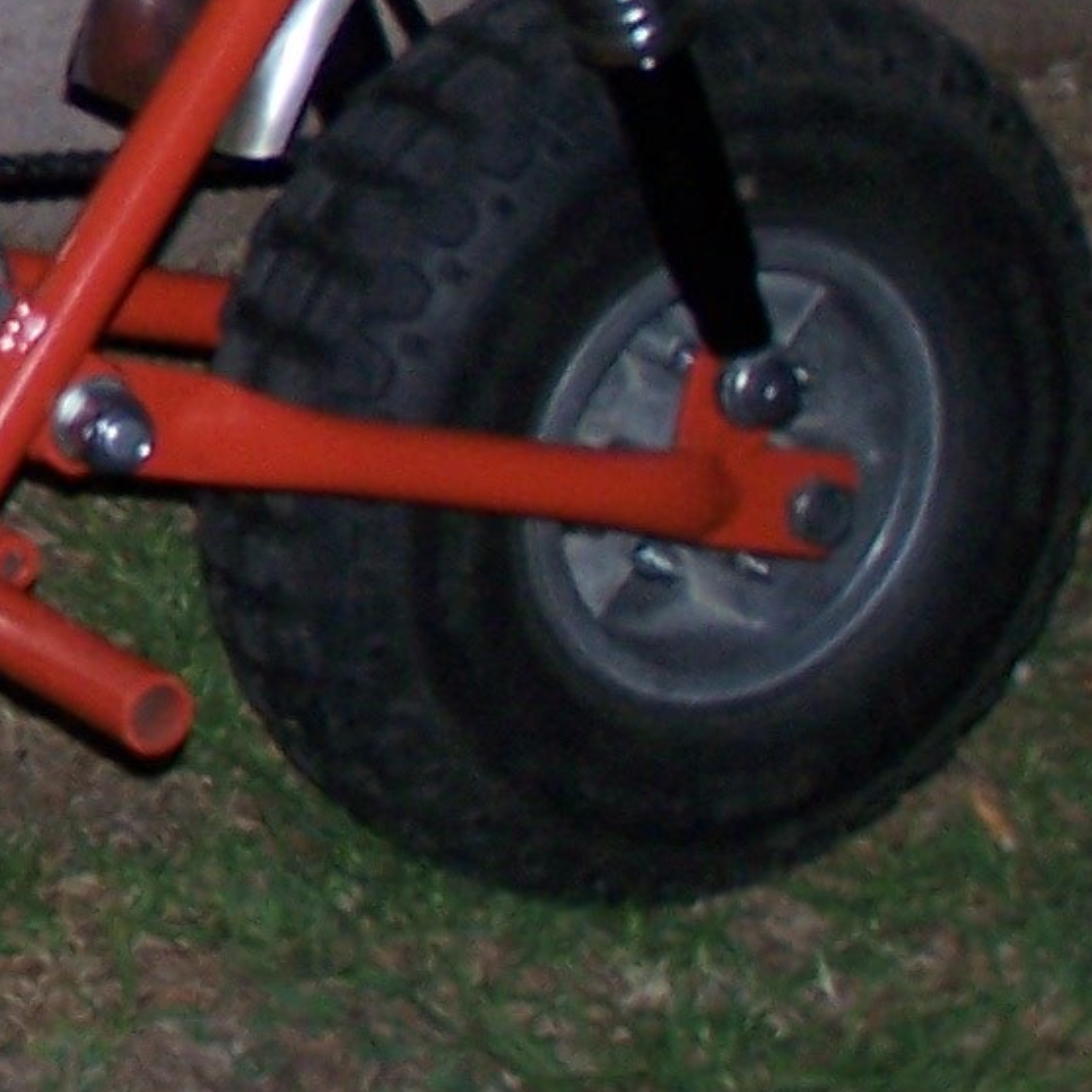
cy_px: -359
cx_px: -1261
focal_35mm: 229
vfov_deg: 7.6
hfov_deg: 7.3
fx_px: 8173
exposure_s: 1/60
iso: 140
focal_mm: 9.3
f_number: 3.1
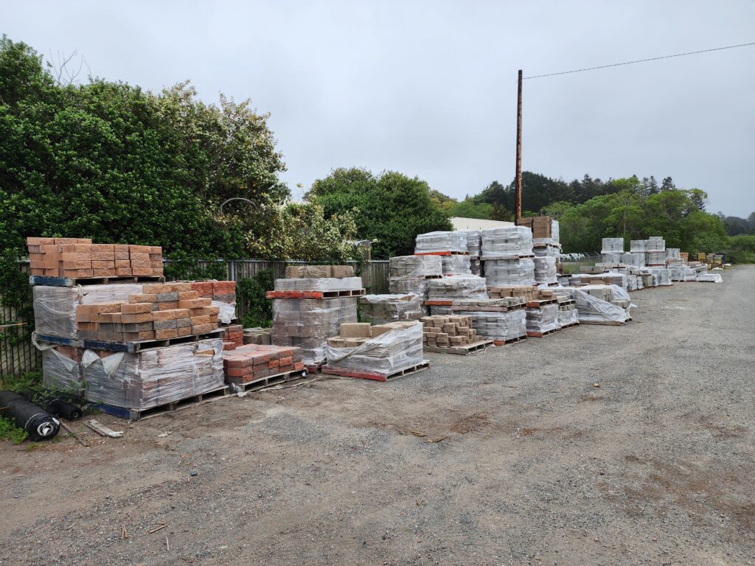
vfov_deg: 58.9
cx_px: 378
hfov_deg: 73.9
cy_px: 283
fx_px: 502
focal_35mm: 23
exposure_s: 1/458
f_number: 1.8
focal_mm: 6.4
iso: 12
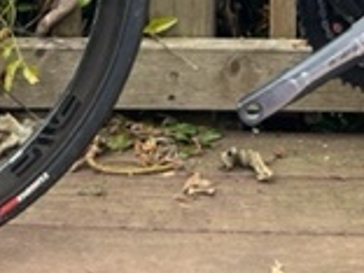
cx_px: 271
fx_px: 1125
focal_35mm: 107
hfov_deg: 18.3
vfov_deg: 12.2
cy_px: -282
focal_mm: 5.7
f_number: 1.5
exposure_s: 1/196
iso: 40
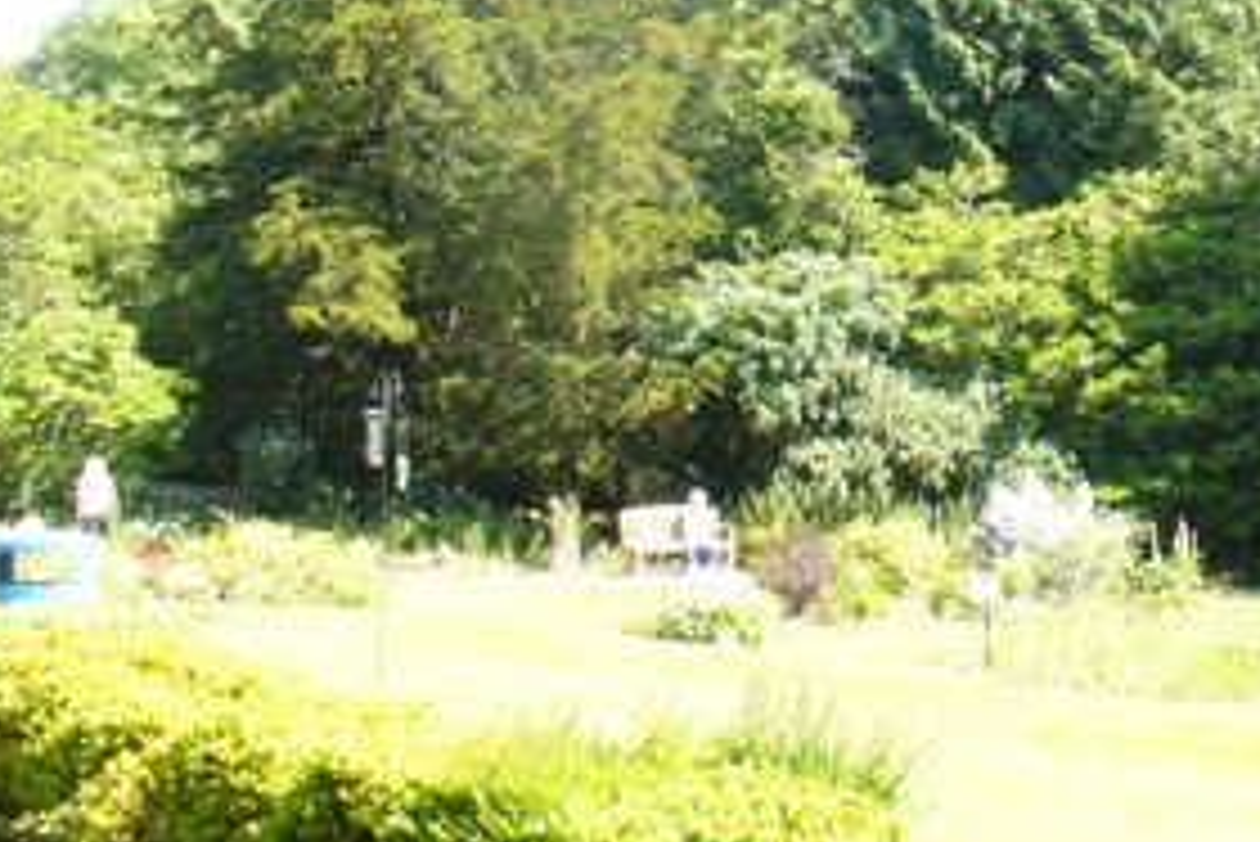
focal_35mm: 71
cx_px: 992
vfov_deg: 19.1
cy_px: 243
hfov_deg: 27.9
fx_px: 2486
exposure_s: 1/200
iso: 80
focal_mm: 6.1
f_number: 2.8
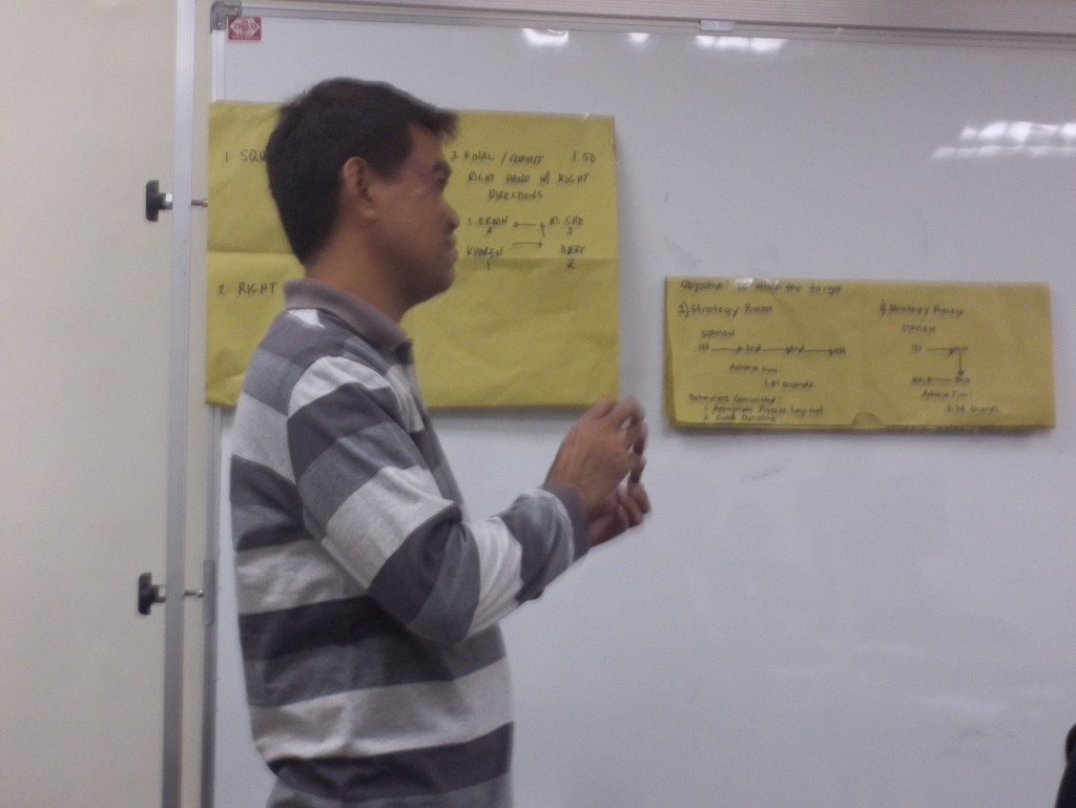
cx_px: 538
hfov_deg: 28.2
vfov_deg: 21.3
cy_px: 404
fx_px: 2146
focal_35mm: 69
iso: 231
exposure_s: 1/8
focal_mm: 9.7
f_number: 5.3
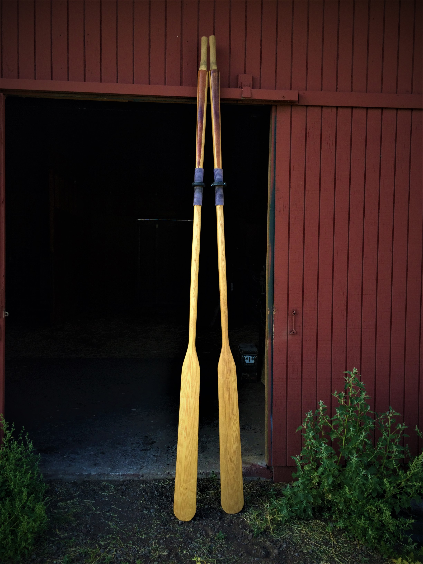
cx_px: 212
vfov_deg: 61.7
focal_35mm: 29
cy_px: 282
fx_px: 472
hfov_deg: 48.2
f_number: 2.2
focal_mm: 4.15
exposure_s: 1/287
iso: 32
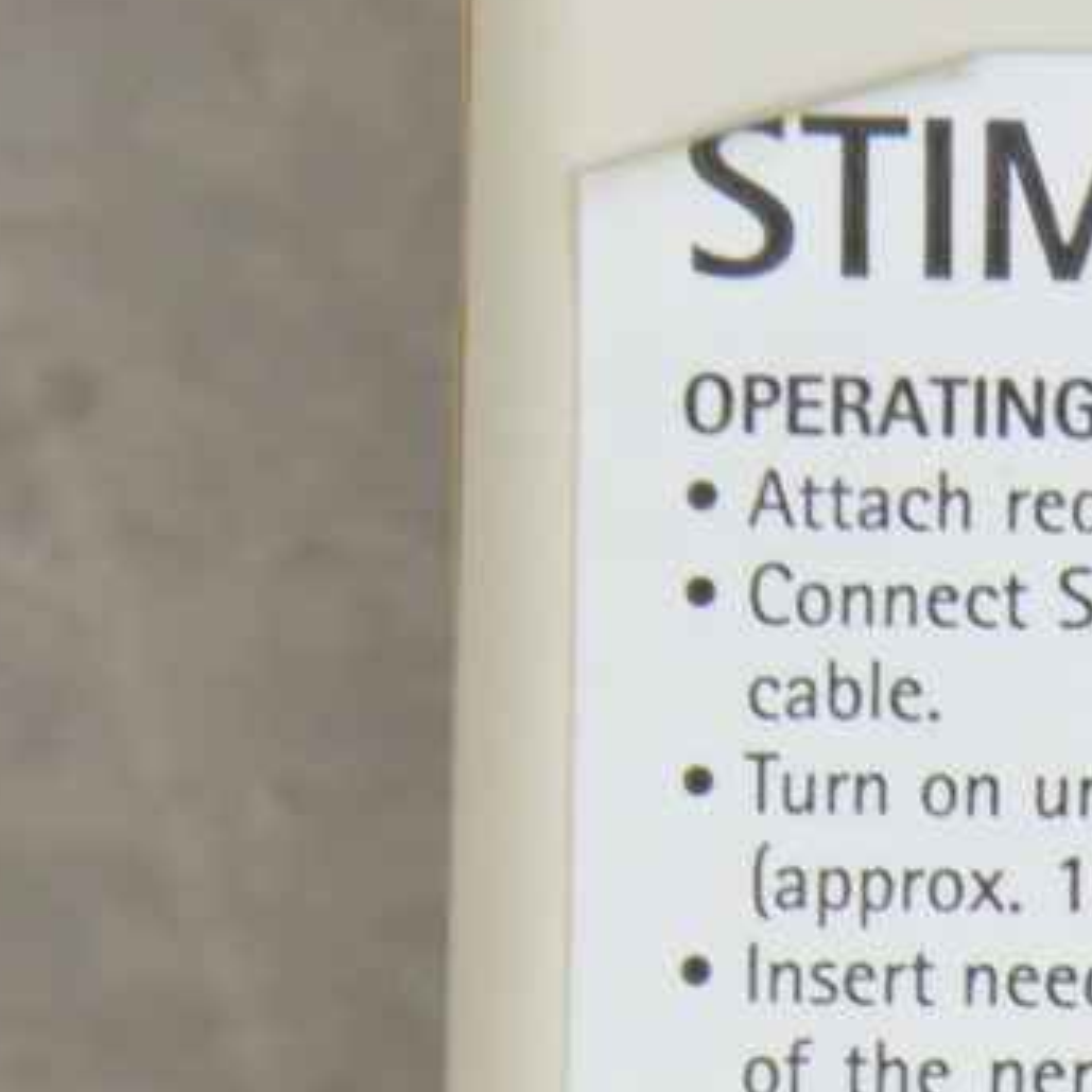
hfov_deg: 4.3
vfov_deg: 4.3
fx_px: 14490
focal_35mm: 406
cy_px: 2190
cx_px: 1667
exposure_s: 1/125
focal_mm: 80
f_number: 7.1
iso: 1600
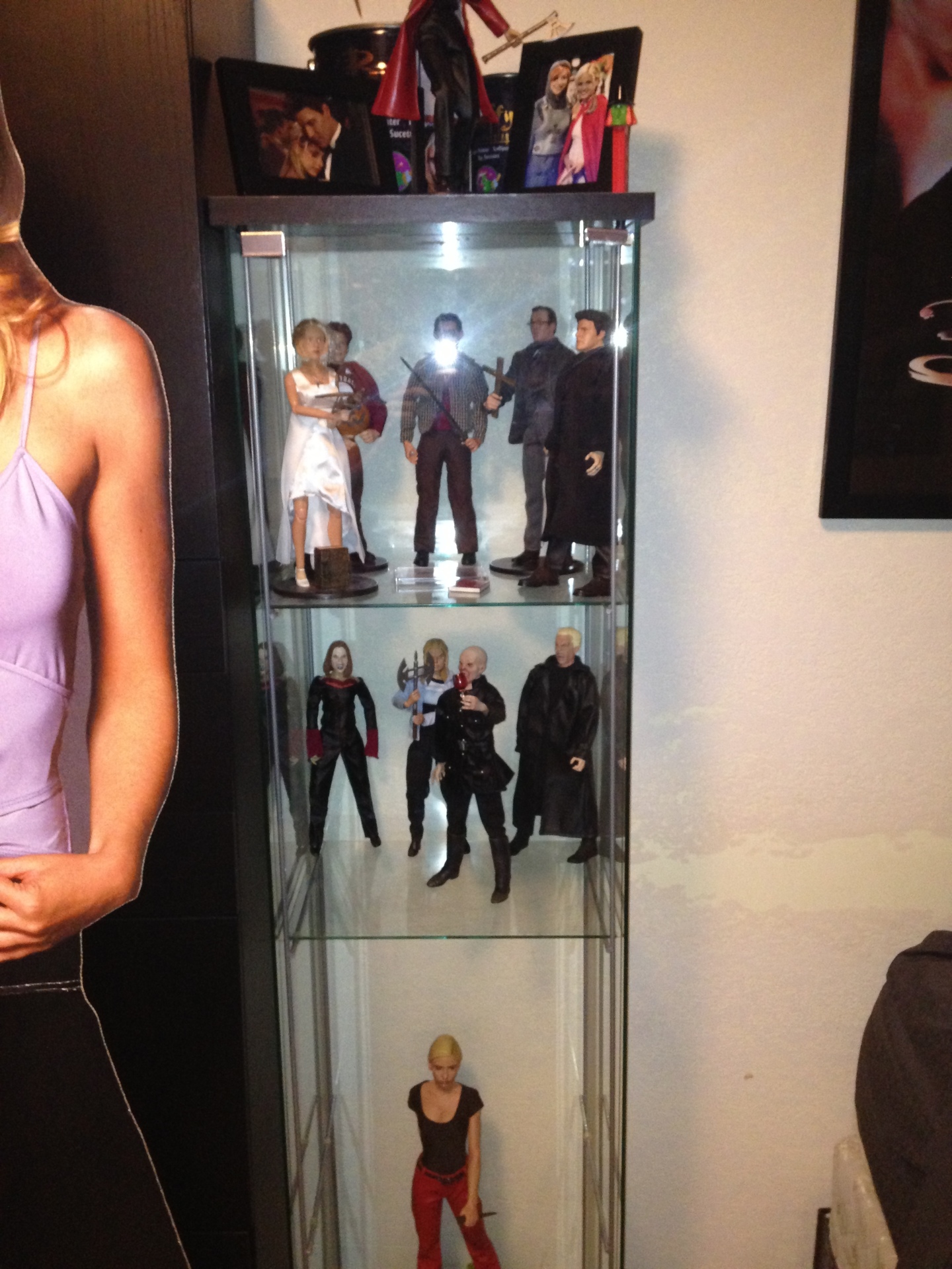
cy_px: 634
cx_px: 476
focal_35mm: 35
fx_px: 1283
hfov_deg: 40.7
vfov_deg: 52.6
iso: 250
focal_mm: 4.28
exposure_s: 1/16
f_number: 2.4
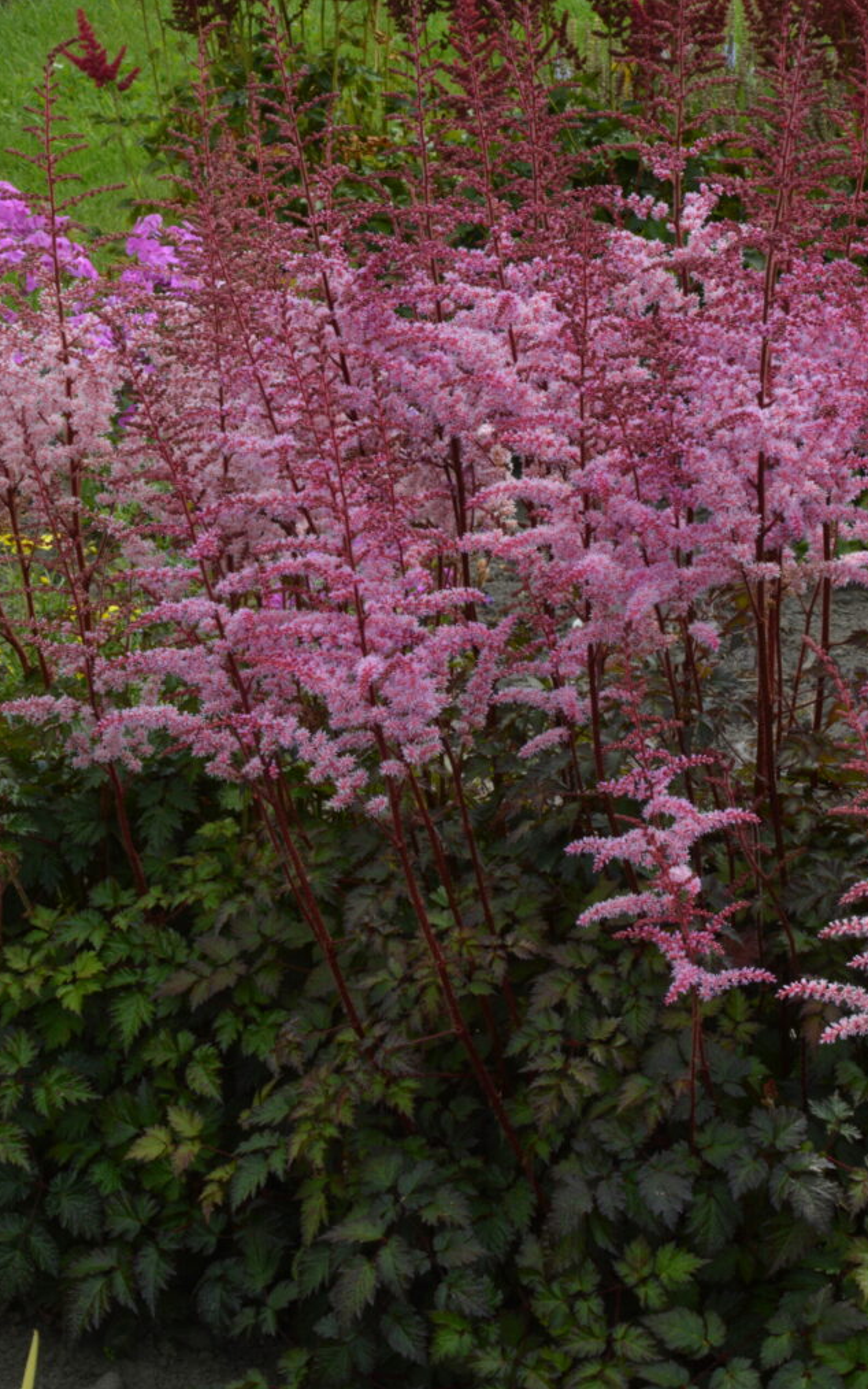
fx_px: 4087
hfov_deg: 12.1
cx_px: 457
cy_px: 689
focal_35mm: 108
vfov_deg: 19.3
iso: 200
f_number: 20
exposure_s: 1/50
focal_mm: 70
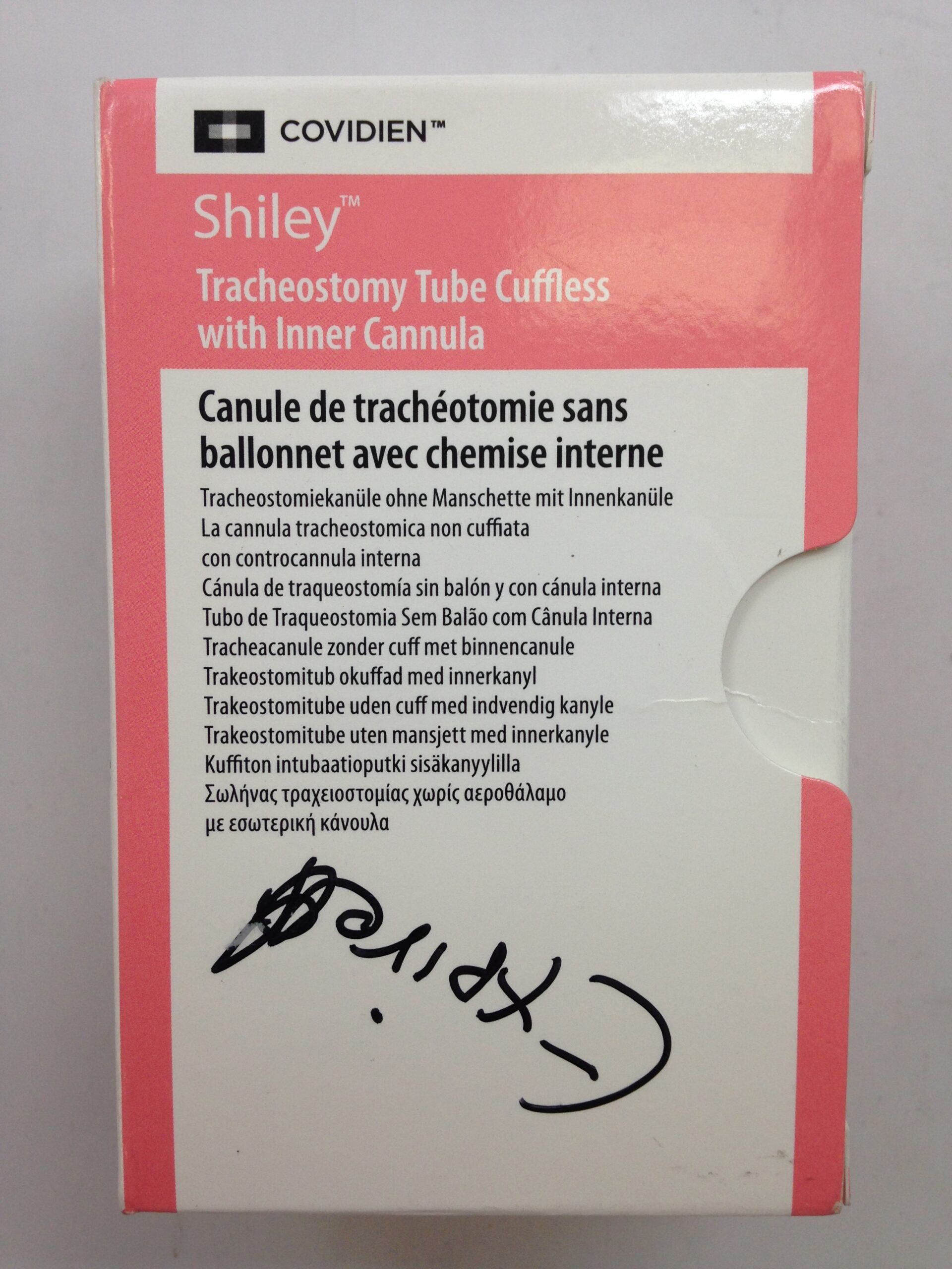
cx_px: 476
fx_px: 1210
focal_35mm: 33
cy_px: 634
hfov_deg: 42.9
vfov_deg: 55.4
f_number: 2.4
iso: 50
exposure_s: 1/60
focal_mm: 4.12
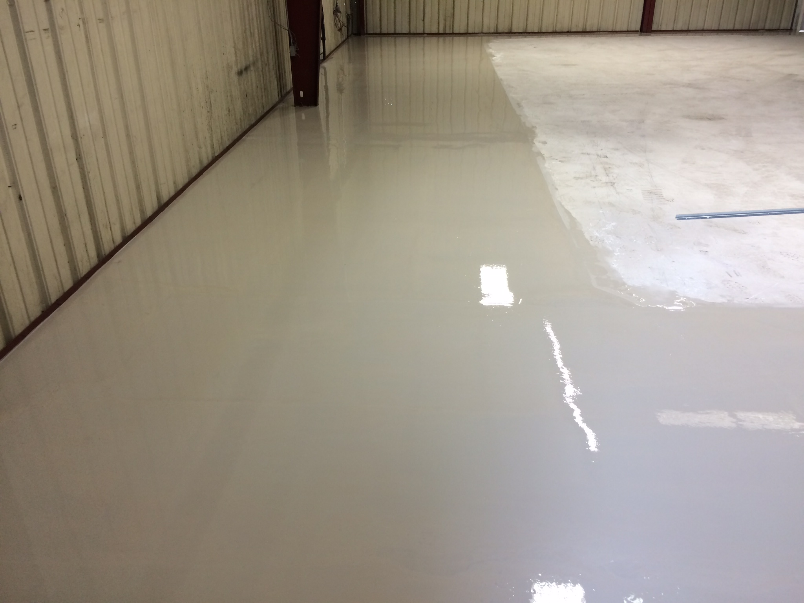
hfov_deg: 61.7
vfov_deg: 48.2
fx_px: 674
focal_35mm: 29
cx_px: 402
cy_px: 302
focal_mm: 4.15
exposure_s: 1/40
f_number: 2.2
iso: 40
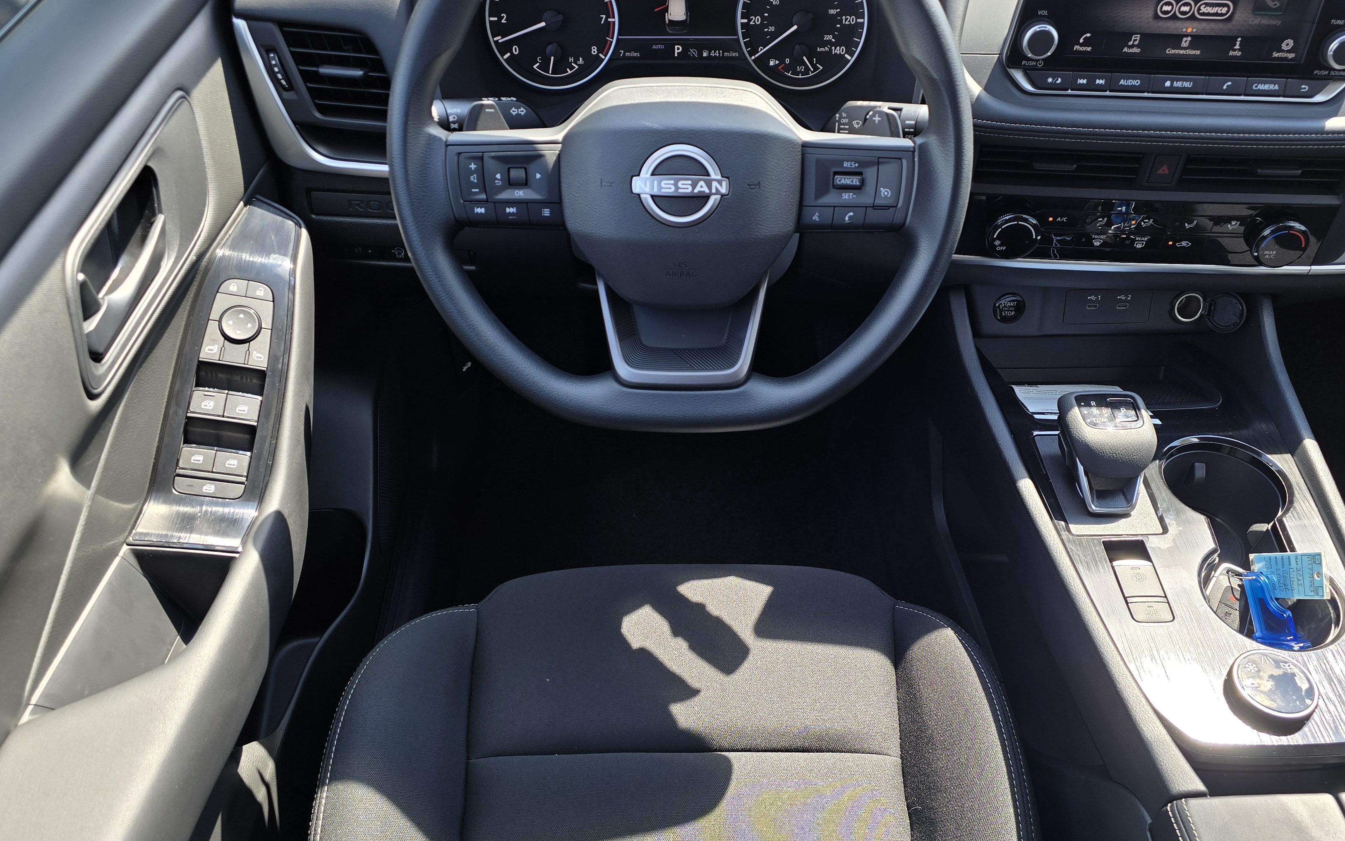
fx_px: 1100
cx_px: 707
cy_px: 477
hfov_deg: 62.9
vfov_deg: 41.8
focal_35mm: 30
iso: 20
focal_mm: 6.3
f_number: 1.7
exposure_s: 1/180
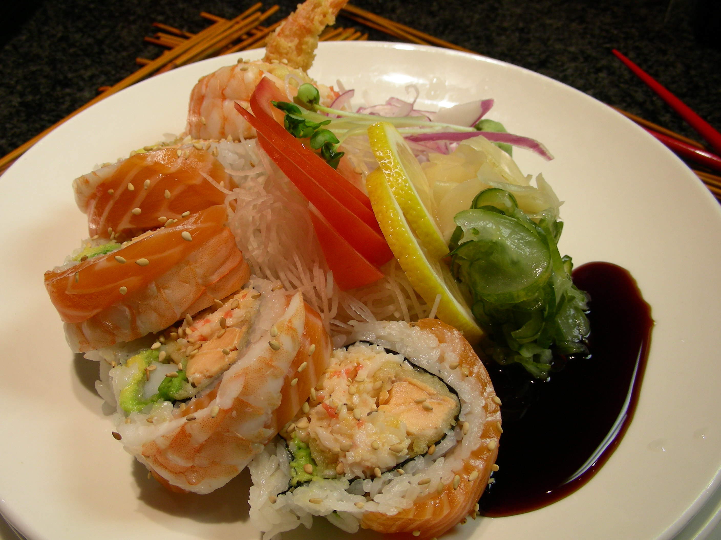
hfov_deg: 49.0
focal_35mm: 38
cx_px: 360
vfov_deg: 37.7
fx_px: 791
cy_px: 270
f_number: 3.5
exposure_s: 1/24
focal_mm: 6.3
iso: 50
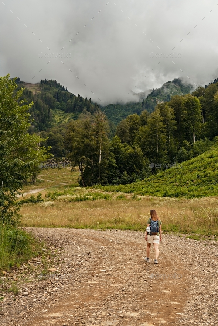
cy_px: 163
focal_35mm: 50
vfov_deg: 39.6
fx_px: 454
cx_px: 109
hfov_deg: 27.0
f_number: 5.6
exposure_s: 1/125
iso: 160
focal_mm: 50
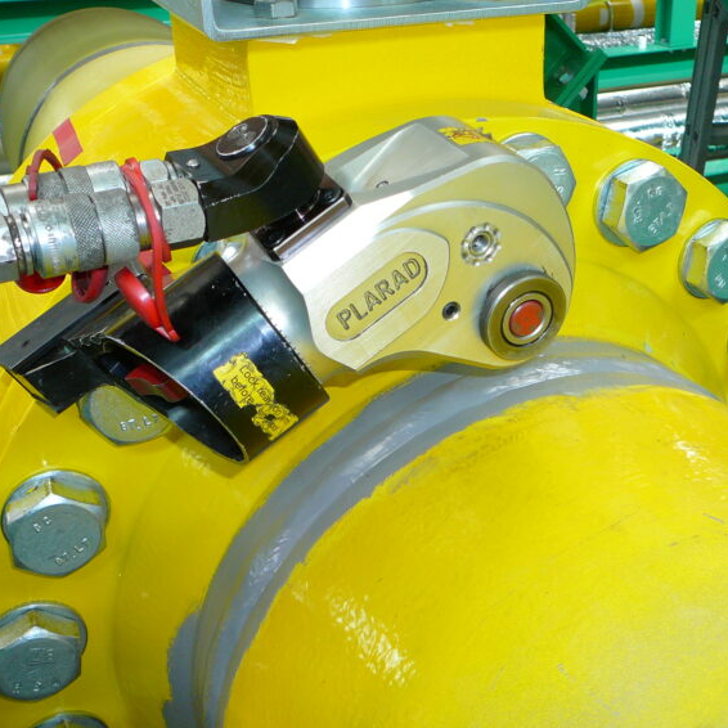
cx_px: 455
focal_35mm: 42
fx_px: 999
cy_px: 360
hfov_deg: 39.8
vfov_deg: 40.0
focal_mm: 5.2
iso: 100
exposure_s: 1/30
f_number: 2.8
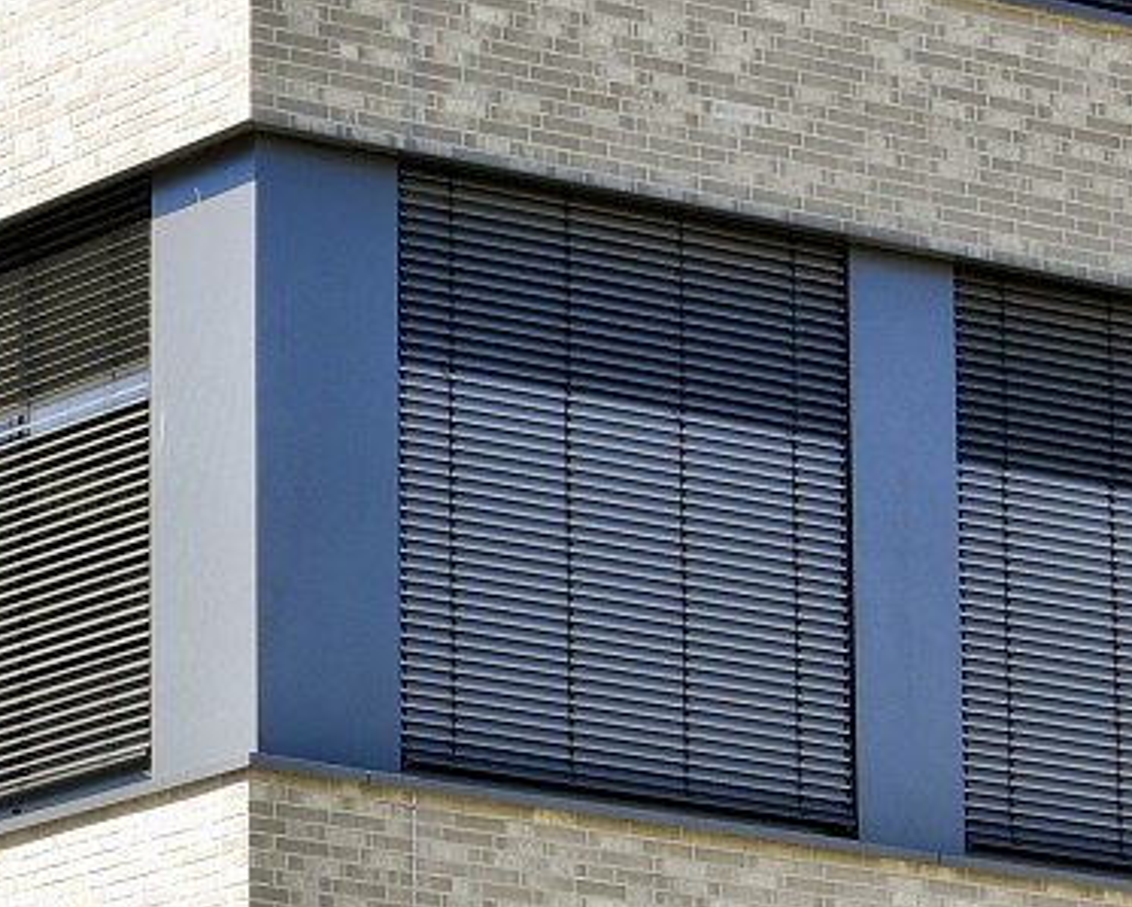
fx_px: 8013
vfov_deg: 6.5
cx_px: -716
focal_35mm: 239
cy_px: 874
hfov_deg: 7.9
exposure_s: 1/30
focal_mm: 38
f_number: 11
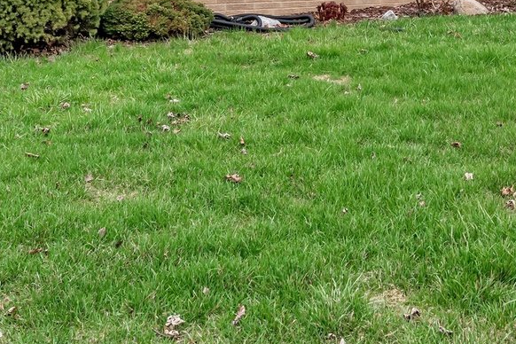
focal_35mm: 64
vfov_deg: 19.9
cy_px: -74
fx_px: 917
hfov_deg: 29.9
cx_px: 477
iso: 640
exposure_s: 1/320
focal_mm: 23
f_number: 9
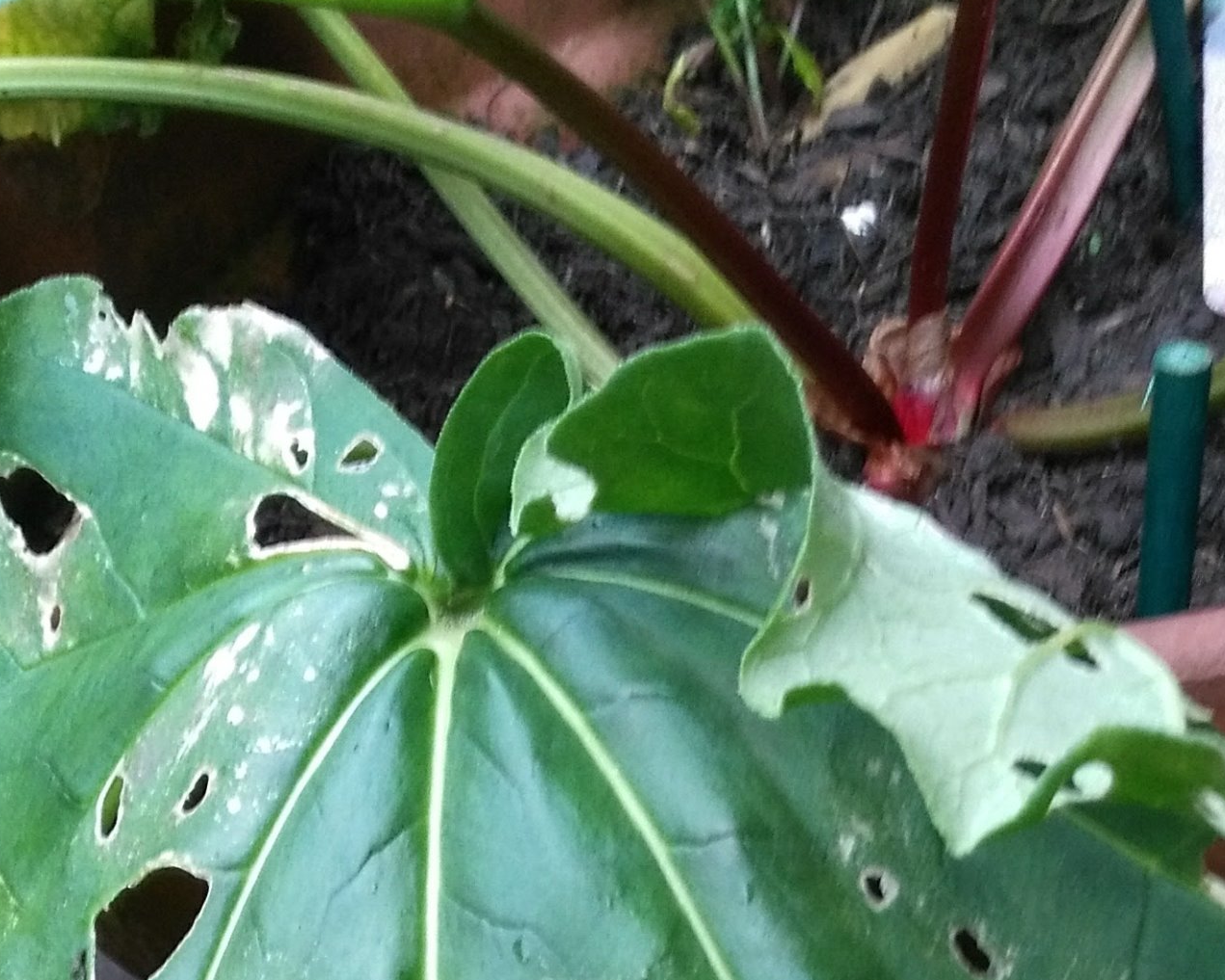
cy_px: 1827
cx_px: 521
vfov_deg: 15.2
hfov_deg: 22.2
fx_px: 3118
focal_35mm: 86
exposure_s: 1/30
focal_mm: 2.96
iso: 168
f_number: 2
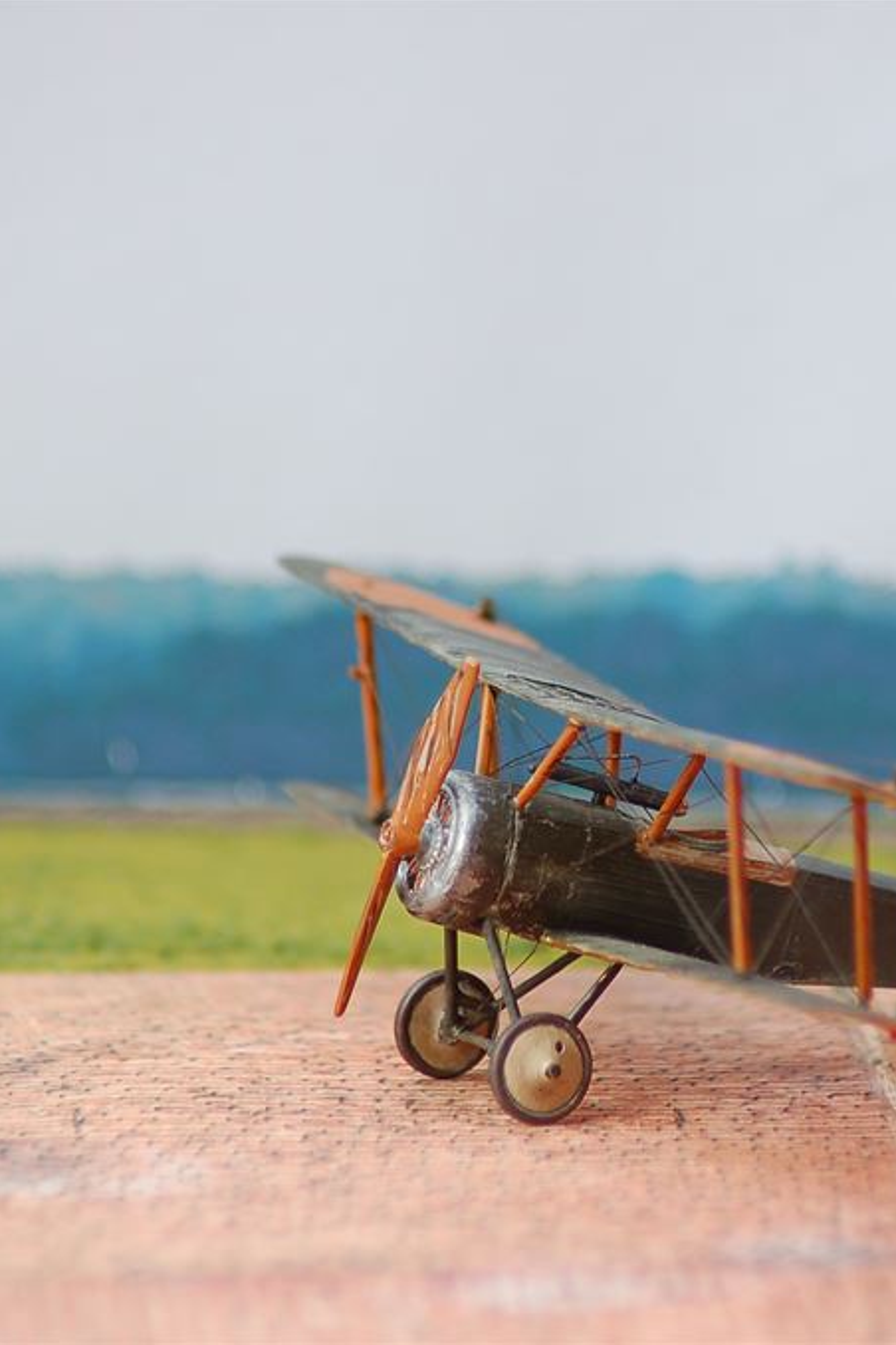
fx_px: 16052
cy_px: 672
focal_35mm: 430
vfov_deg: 4.8
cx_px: 615
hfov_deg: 3.2
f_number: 4.8
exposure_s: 1/200
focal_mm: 190
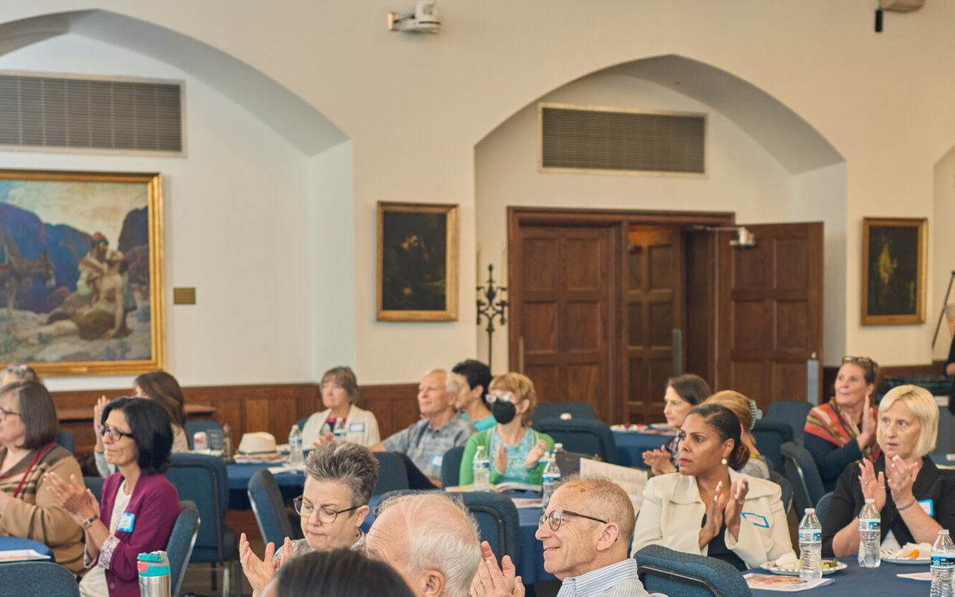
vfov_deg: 18.7
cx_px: 500
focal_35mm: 69
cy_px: 472
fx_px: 1796
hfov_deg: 29.8
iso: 500
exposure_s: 1/200
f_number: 2.8
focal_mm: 35
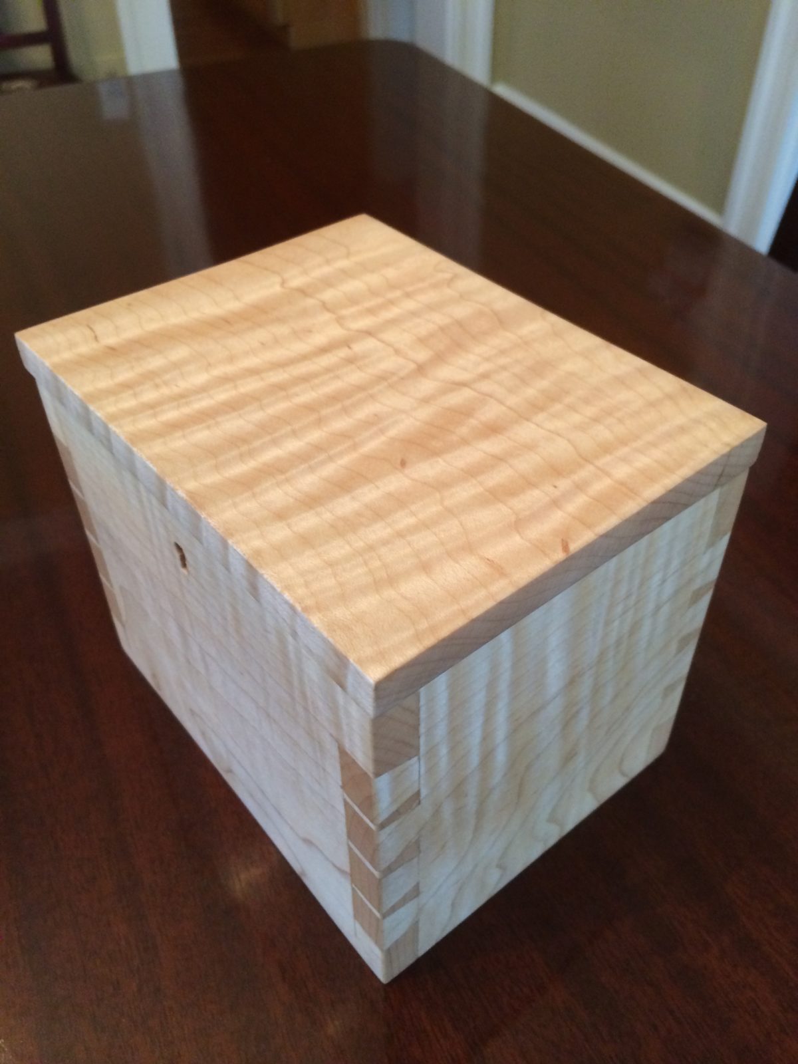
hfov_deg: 46.8
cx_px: 399
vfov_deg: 60.0
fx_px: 922
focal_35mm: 30
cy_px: 532
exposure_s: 1/30
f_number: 2.2
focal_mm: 4.12
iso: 250
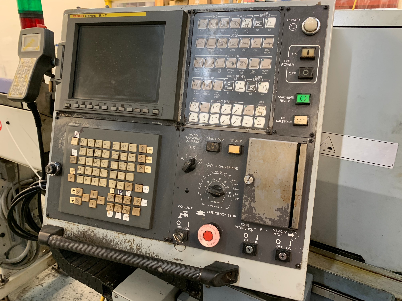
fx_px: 302
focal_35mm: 26
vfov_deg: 53.1
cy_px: 150
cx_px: 201
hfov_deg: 67.3
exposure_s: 1/60
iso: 200
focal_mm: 4.25
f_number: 1.8
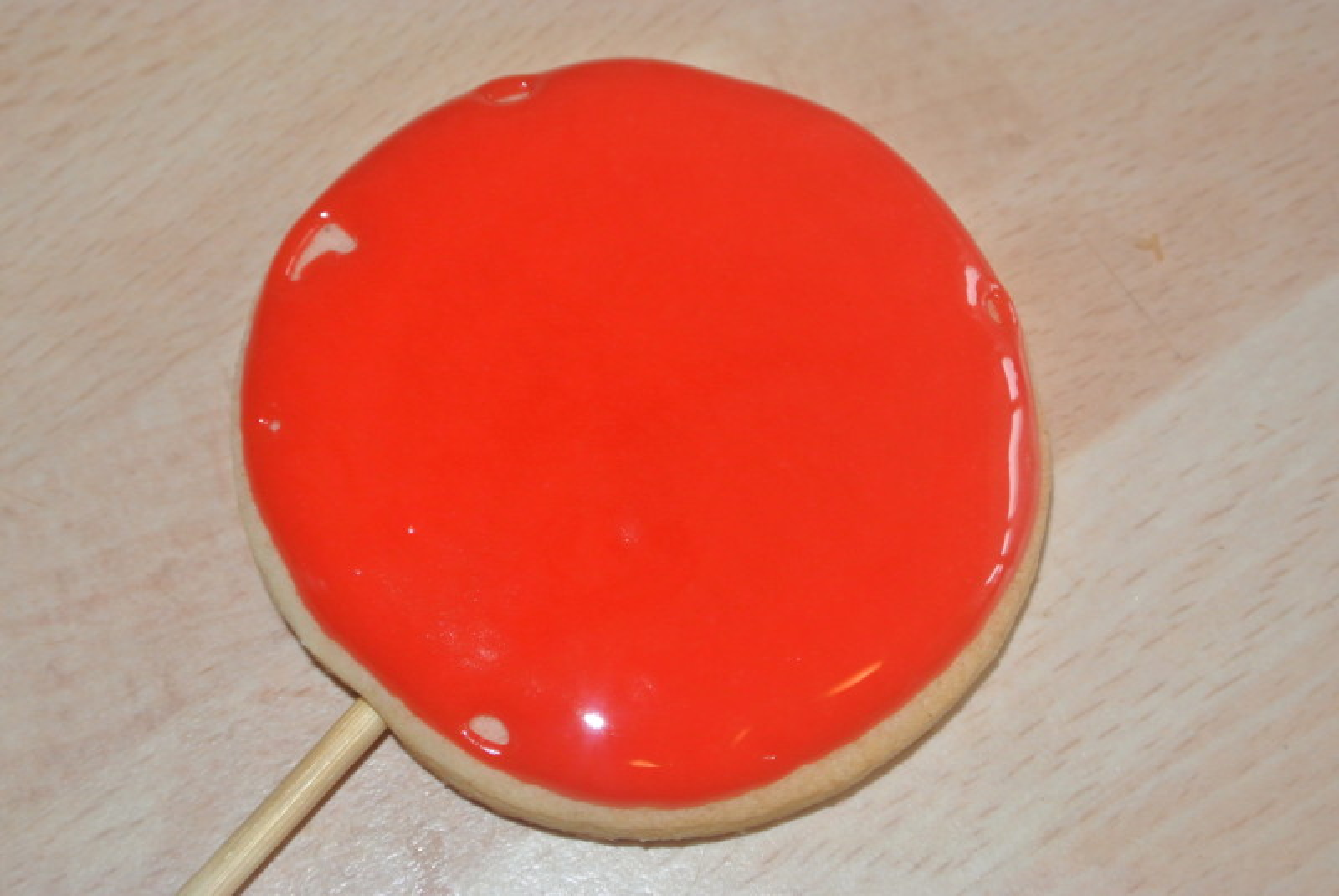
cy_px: 448
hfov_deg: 25.0
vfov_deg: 16.9
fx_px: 3015
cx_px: 670
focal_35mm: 81
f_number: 5.6
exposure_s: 1/60
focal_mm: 30
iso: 800
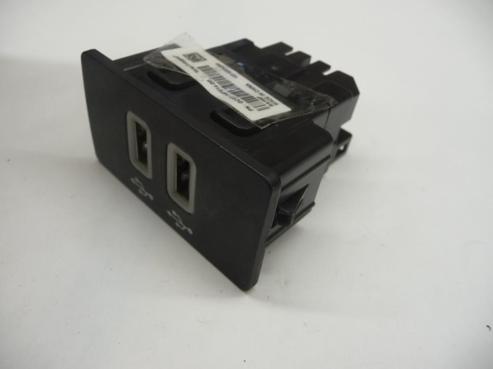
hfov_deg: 63.4
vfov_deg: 49.7
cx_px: 246
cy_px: 184
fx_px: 399
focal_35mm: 28
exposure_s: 1/30
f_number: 3.3
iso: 160
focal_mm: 4.7
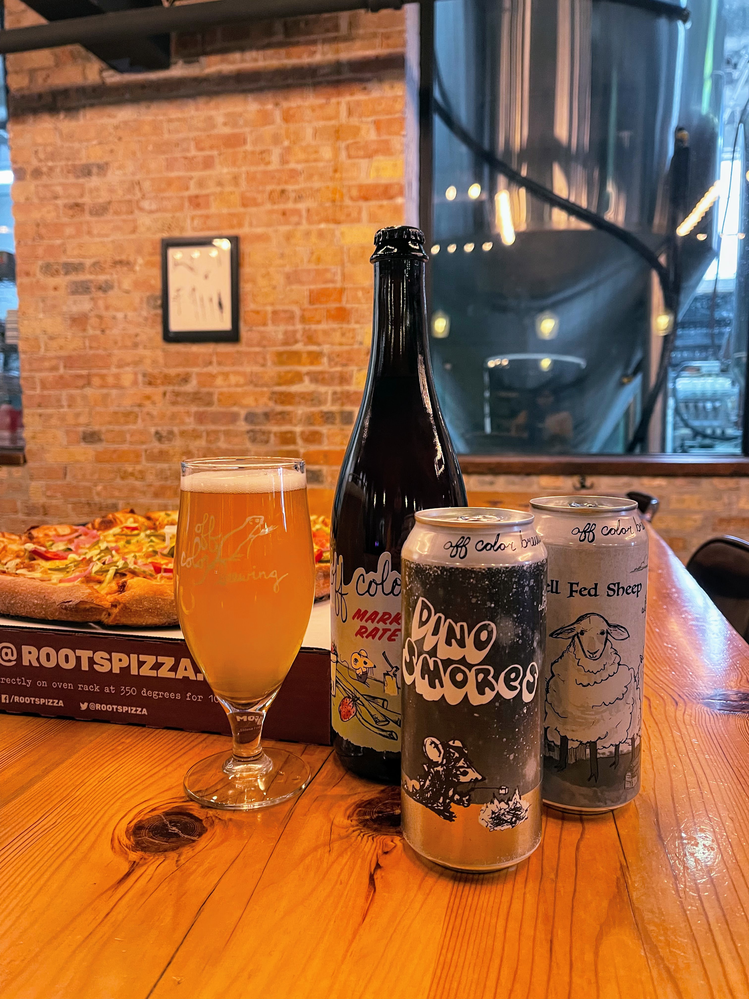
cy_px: 500
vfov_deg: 67.3
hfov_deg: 53.1
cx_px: 374
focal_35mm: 26
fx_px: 750
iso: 500
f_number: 1.6
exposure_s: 1/60
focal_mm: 5.1
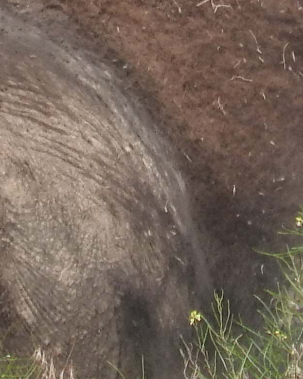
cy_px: -208
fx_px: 42066
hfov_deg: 0.4
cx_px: 131
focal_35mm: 3752
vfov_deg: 0.5
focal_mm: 116.5
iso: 100
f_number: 5.6
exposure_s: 1/640
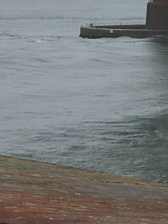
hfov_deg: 9.2
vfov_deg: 11.9
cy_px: -115
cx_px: 196
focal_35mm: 159
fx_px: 1028
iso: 25
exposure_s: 1/1637
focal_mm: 4.15
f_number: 2.2
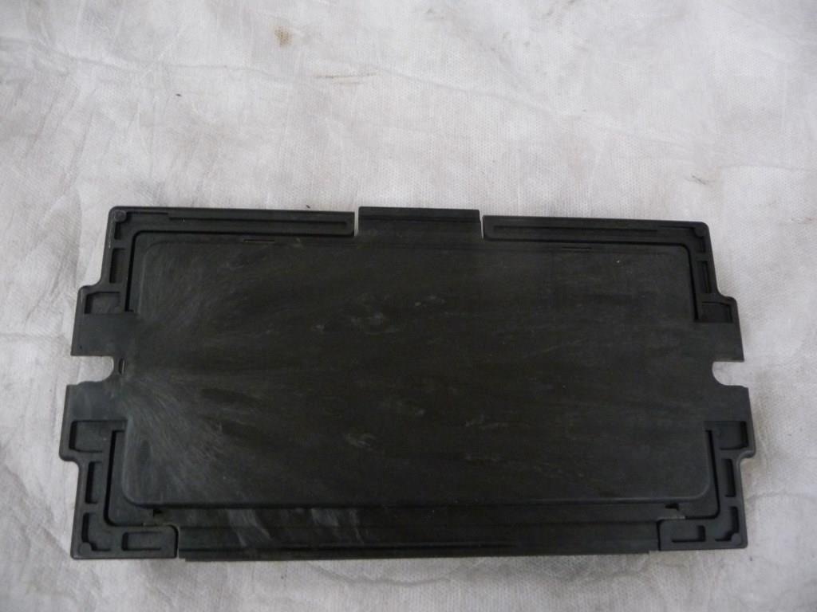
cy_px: 306
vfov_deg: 49.7
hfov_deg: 63.4
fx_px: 661
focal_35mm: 28
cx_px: 408
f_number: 3.3
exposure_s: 1/30
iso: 400
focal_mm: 4.7
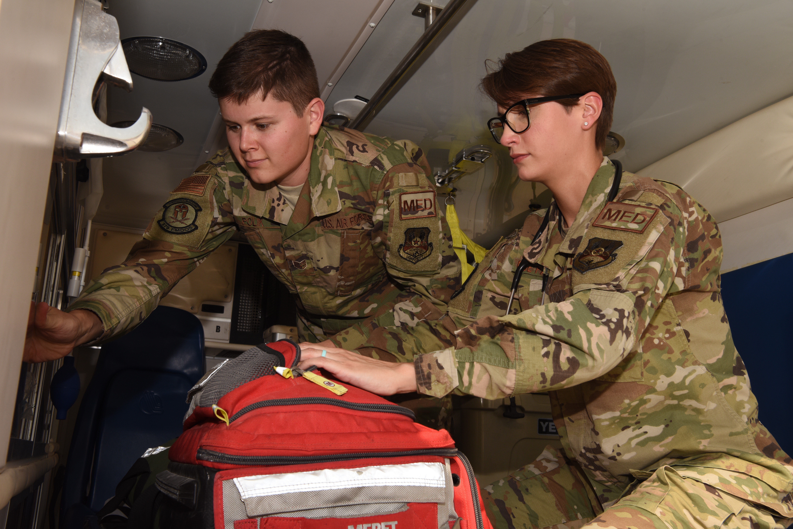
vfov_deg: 35.1
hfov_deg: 50.7
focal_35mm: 38
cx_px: 396
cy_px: 264
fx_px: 837
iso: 320
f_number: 16
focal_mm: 38
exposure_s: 1/250
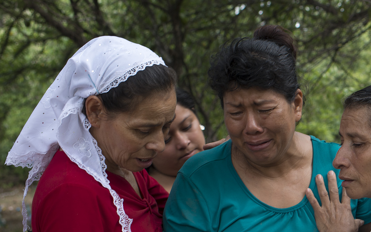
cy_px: 270
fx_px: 950
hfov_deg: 20.3
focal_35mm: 94
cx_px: 480
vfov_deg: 13.6
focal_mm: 35
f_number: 4.5
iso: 100
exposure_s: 1/125
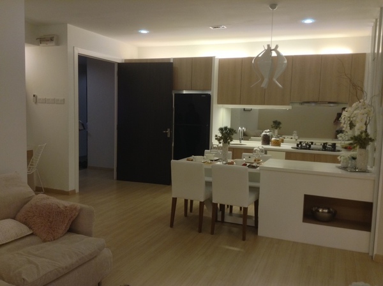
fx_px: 365
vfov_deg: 42.8
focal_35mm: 33
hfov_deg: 55.4
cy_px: 143
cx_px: 192
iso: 64
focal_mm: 3.3
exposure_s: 1/24
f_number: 2.4
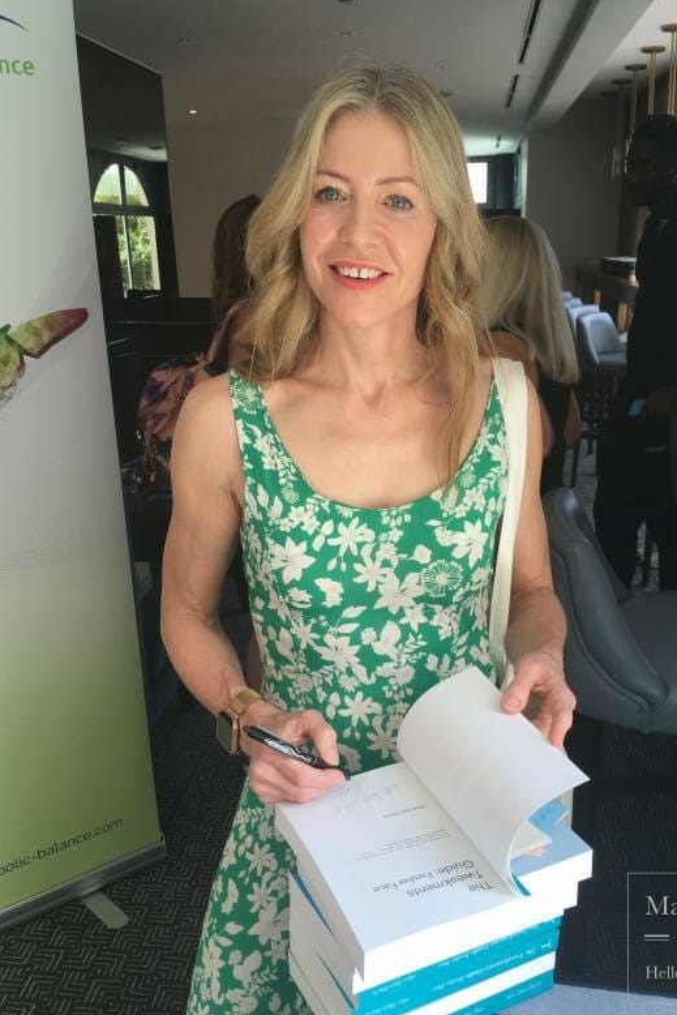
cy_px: 496
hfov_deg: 42.3
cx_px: 380
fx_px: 874
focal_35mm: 31
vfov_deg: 60.3
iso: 32
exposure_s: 1/100
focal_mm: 4.15
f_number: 2.2
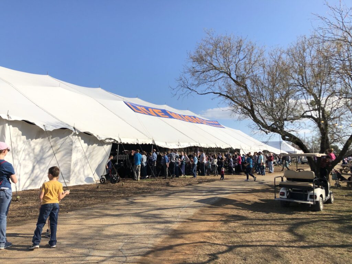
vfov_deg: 49.7
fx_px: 285
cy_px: 132
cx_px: 176
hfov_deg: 63.4
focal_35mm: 28
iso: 25
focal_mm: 4
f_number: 1.8
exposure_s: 1/2857
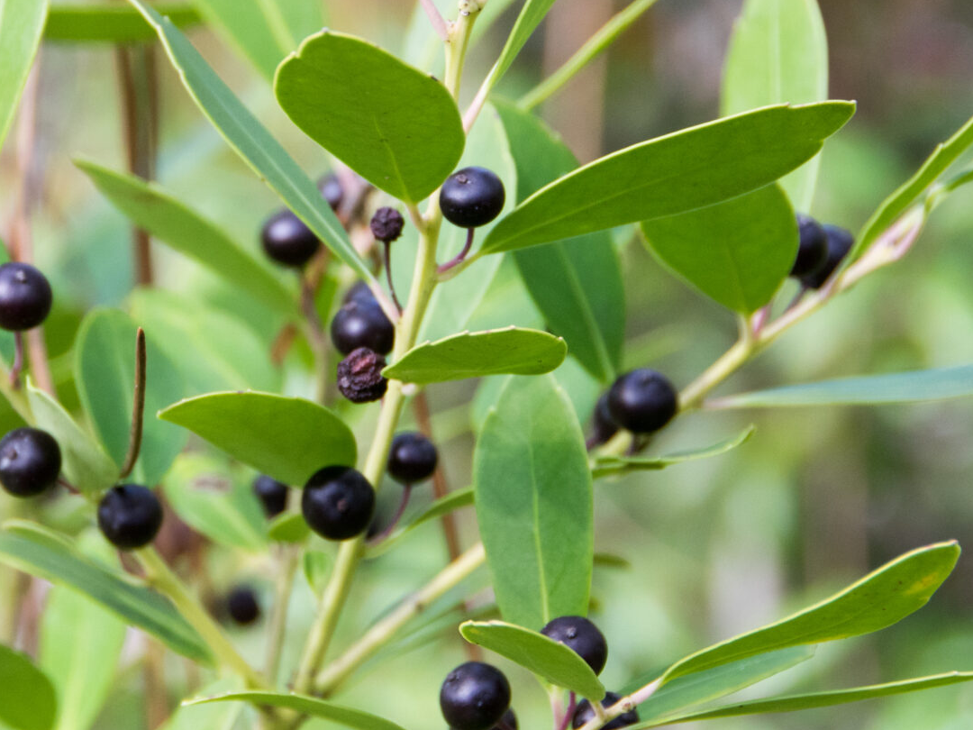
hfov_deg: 5.5
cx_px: 196
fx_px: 10095
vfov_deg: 4.1
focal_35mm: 359
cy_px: 82
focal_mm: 105
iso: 400
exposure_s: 1/200
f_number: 7.1
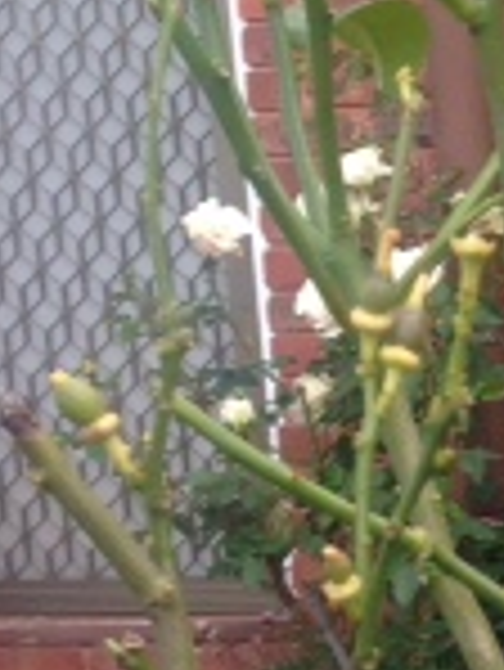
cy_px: 481
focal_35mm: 142
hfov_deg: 9.8
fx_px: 2753
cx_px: 968
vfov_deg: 13.8
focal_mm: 4.12
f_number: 2.4
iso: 50
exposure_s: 1/167
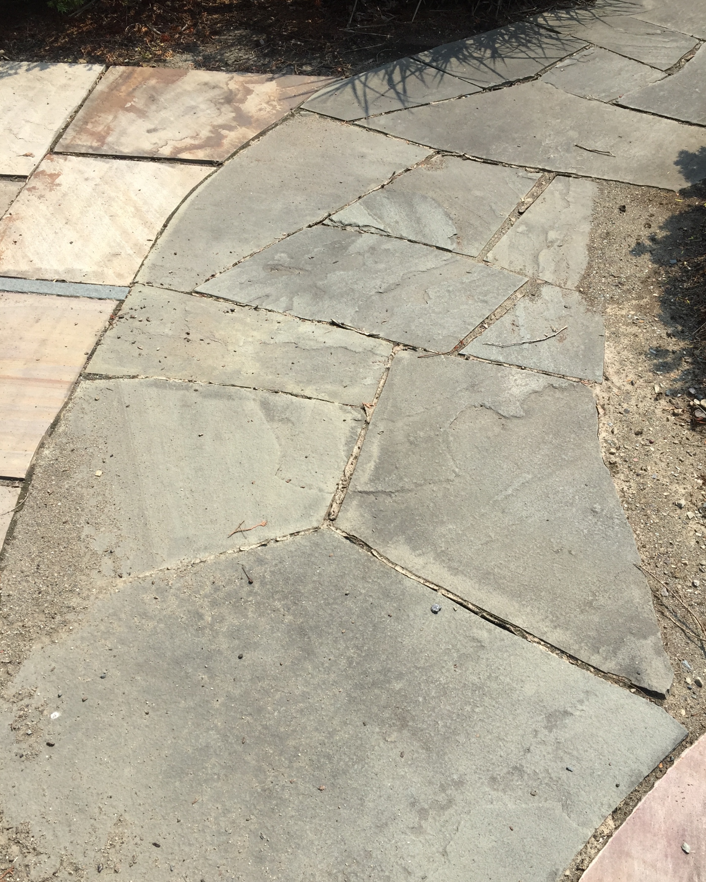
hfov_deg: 47.1
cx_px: 353
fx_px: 810
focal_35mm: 31
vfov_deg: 57.1
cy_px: 474
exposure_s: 1/1883
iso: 32
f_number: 2.2
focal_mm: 4.15
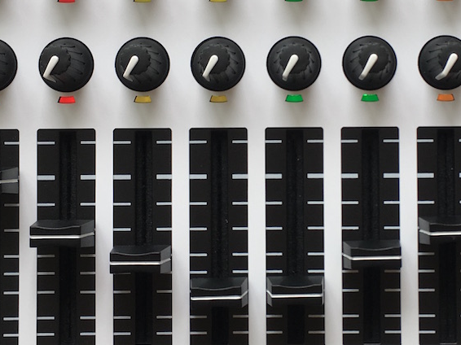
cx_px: 284
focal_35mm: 70
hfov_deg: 27.7
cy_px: 137
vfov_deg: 21.0
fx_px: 932
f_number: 2.2
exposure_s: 1/118
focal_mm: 4.15
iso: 25
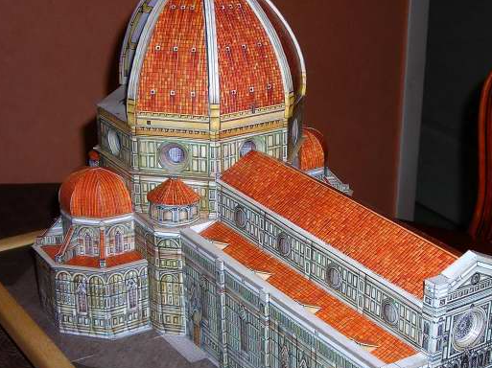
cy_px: 240
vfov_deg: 22.8
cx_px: 285
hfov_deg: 30.2
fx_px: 909
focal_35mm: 64
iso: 50
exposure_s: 1/60.1
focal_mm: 6.8
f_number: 3.3
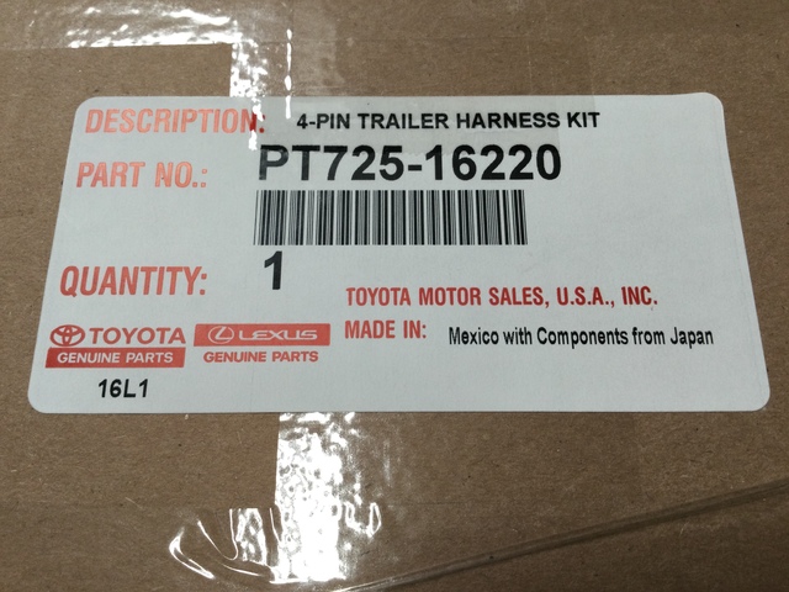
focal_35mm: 31
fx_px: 707
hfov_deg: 58.4
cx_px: 394
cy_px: 296
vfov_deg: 45.4
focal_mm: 3.3
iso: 50
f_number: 2.4
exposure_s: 1/30
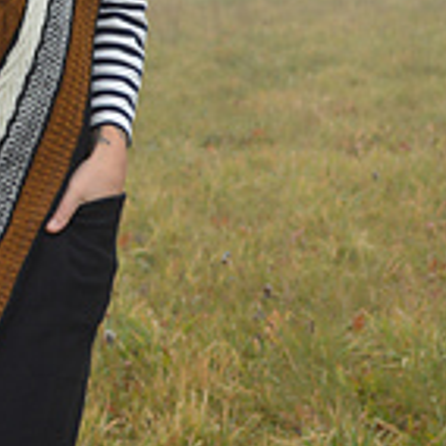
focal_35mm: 179
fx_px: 2609
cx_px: 13
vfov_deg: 9.7
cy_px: -5
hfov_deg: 9.7
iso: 250
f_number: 5.6
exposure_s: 1/125
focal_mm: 40
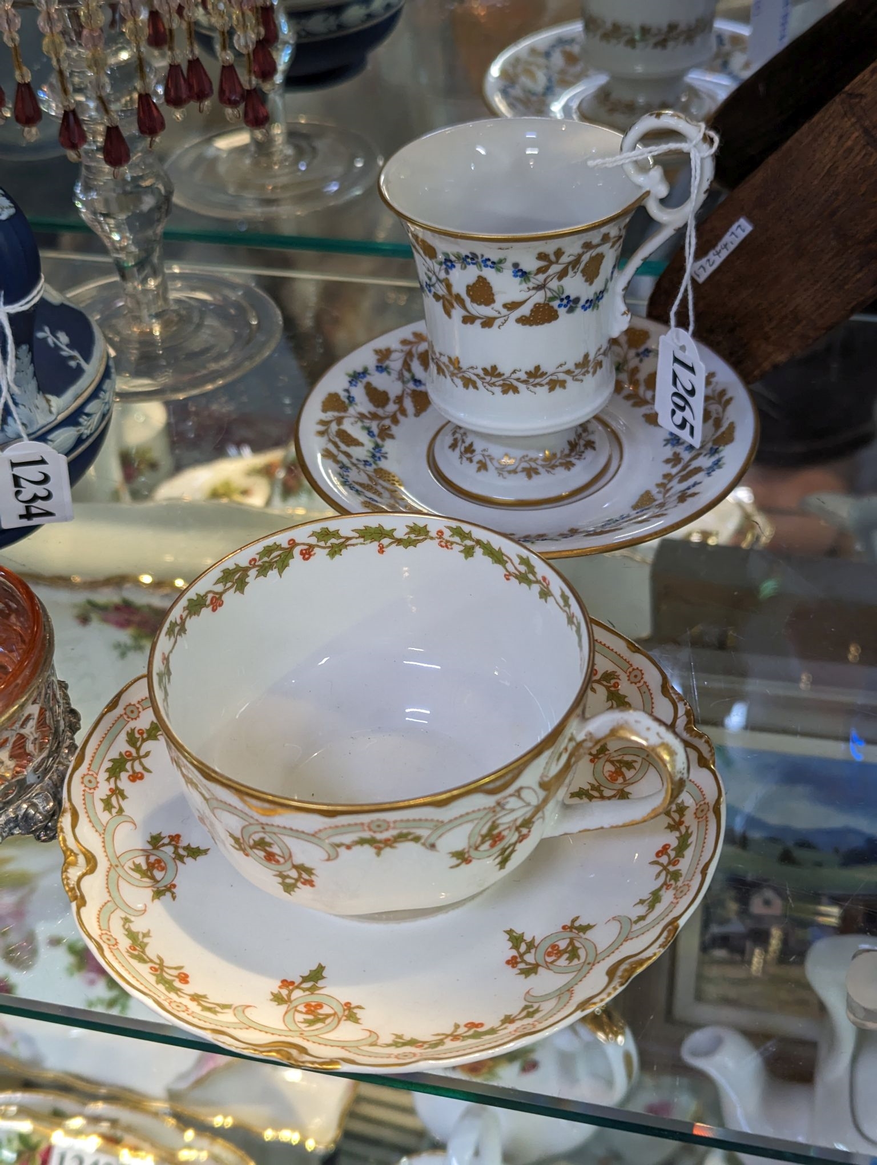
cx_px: 438
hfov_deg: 30.3
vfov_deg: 39.6
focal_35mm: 48
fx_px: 1617
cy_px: 582
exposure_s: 1/50
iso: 172
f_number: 1.85
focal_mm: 6.81
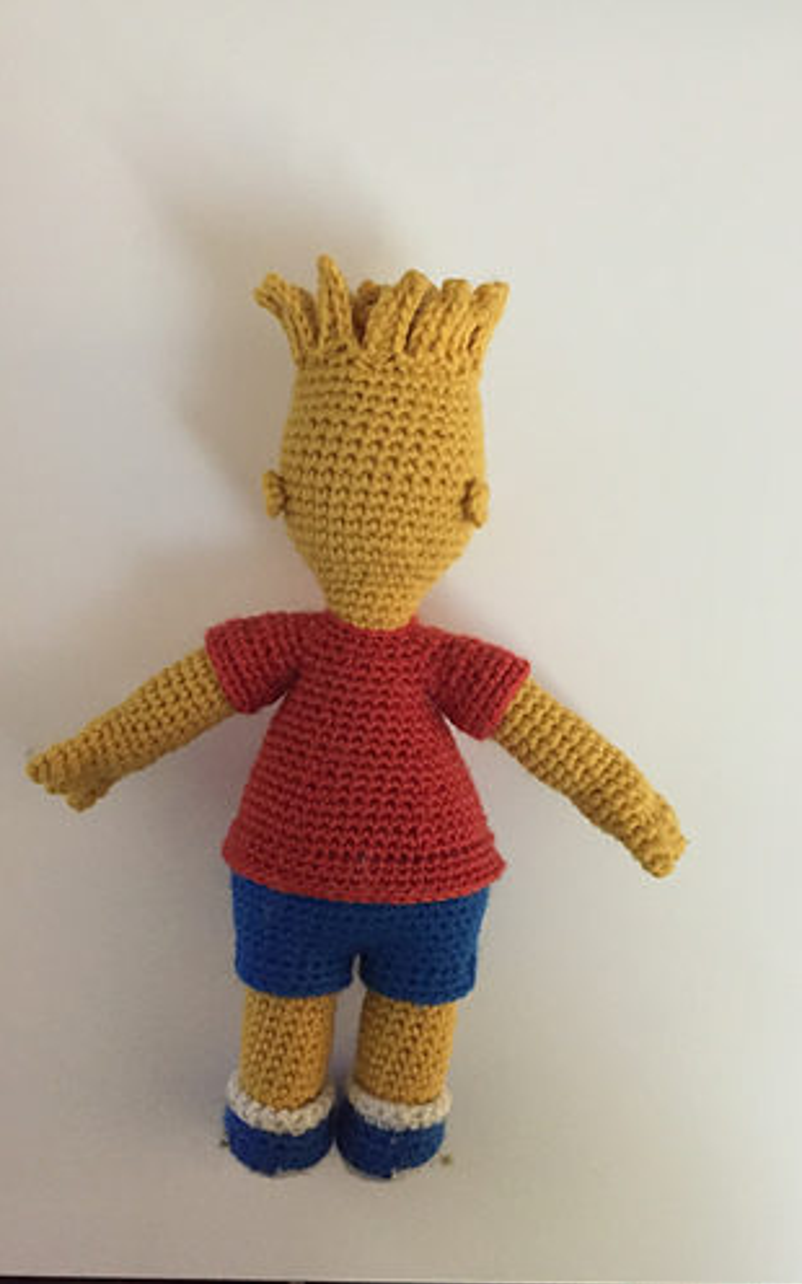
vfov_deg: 61.2
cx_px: 358
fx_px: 1084
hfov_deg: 40.5
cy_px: 645
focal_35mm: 31
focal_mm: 4.15
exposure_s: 1/17
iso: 400
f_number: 2.2
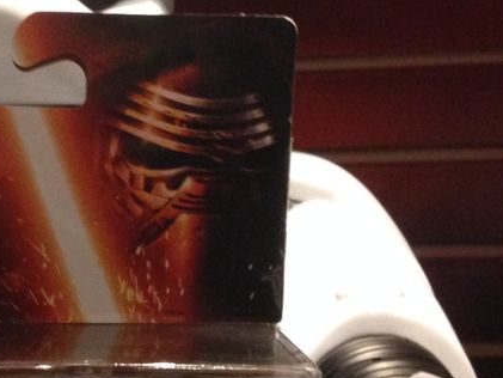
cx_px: -6
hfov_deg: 20.2
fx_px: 1366
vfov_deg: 15.7
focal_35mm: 94
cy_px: 231
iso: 400
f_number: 2.4
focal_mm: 4.12
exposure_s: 1/15
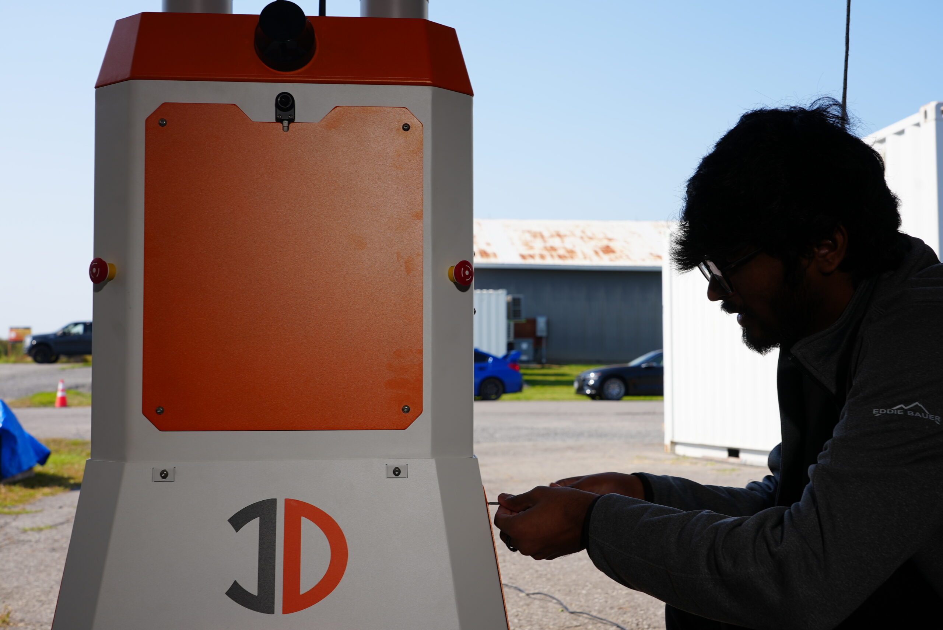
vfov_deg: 30.6
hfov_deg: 44.5
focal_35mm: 44
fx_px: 1153
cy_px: 315
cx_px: 472
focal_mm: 44
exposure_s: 1/125
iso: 80
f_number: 9
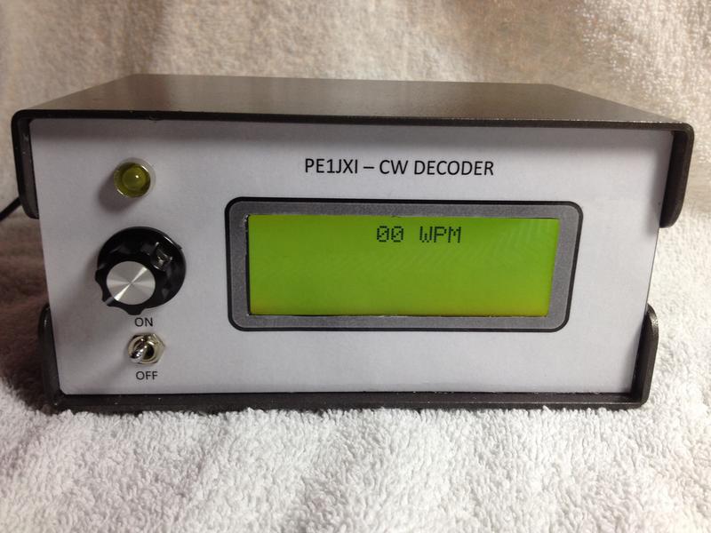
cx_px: 356
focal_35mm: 35
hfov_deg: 52.6
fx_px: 719
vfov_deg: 40.7
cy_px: 266
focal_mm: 4.28
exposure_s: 1/33
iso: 64
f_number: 2.4
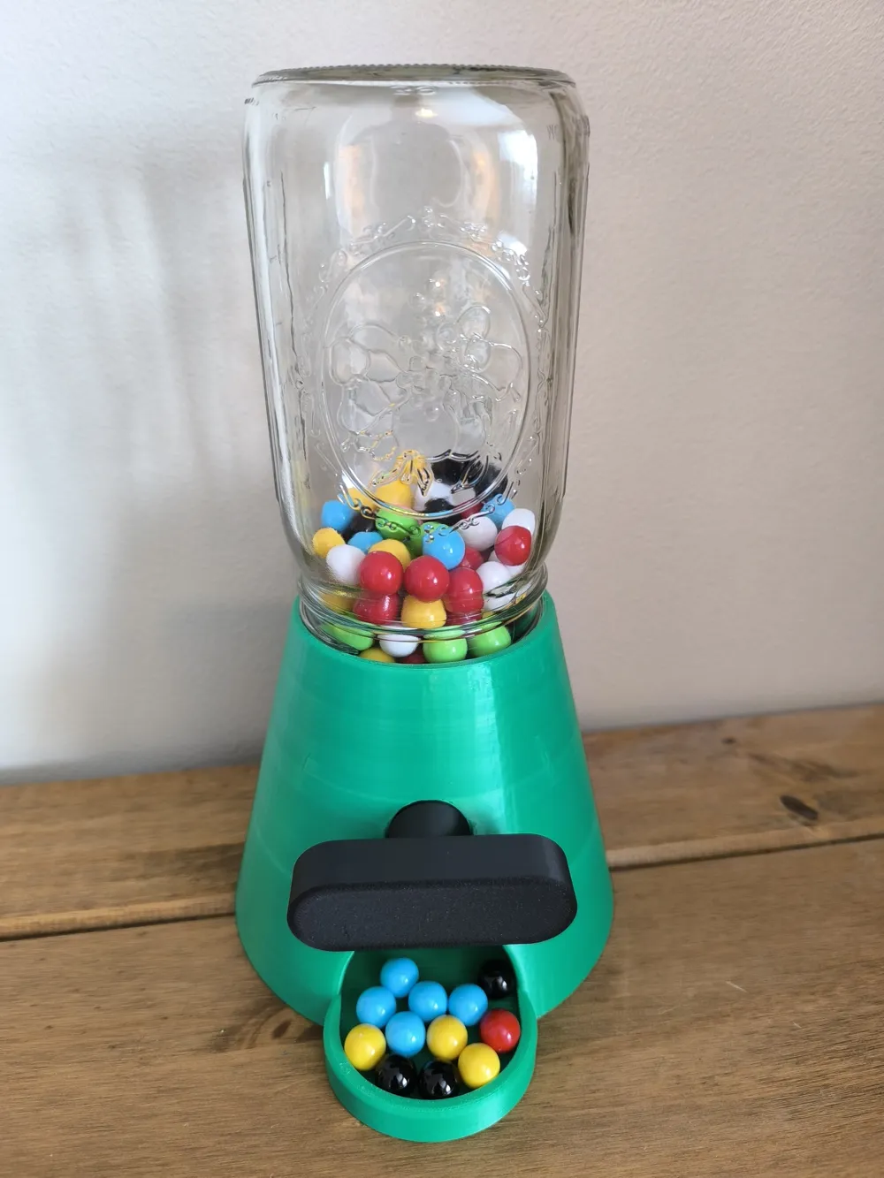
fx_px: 783
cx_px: 442
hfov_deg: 58.9
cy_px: 589
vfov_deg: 73.9
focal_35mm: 23
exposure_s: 1/50
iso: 640
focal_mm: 6.14
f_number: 1.65
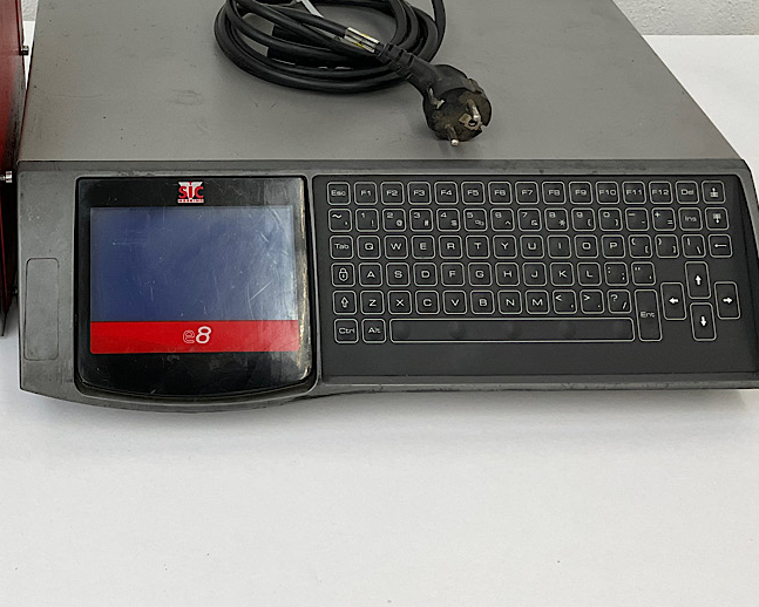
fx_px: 1168
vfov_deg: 28.4
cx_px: 168
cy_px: 109
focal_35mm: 52
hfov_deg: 35.0
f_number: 1.8
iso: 40
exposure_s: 1/100
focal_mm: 3
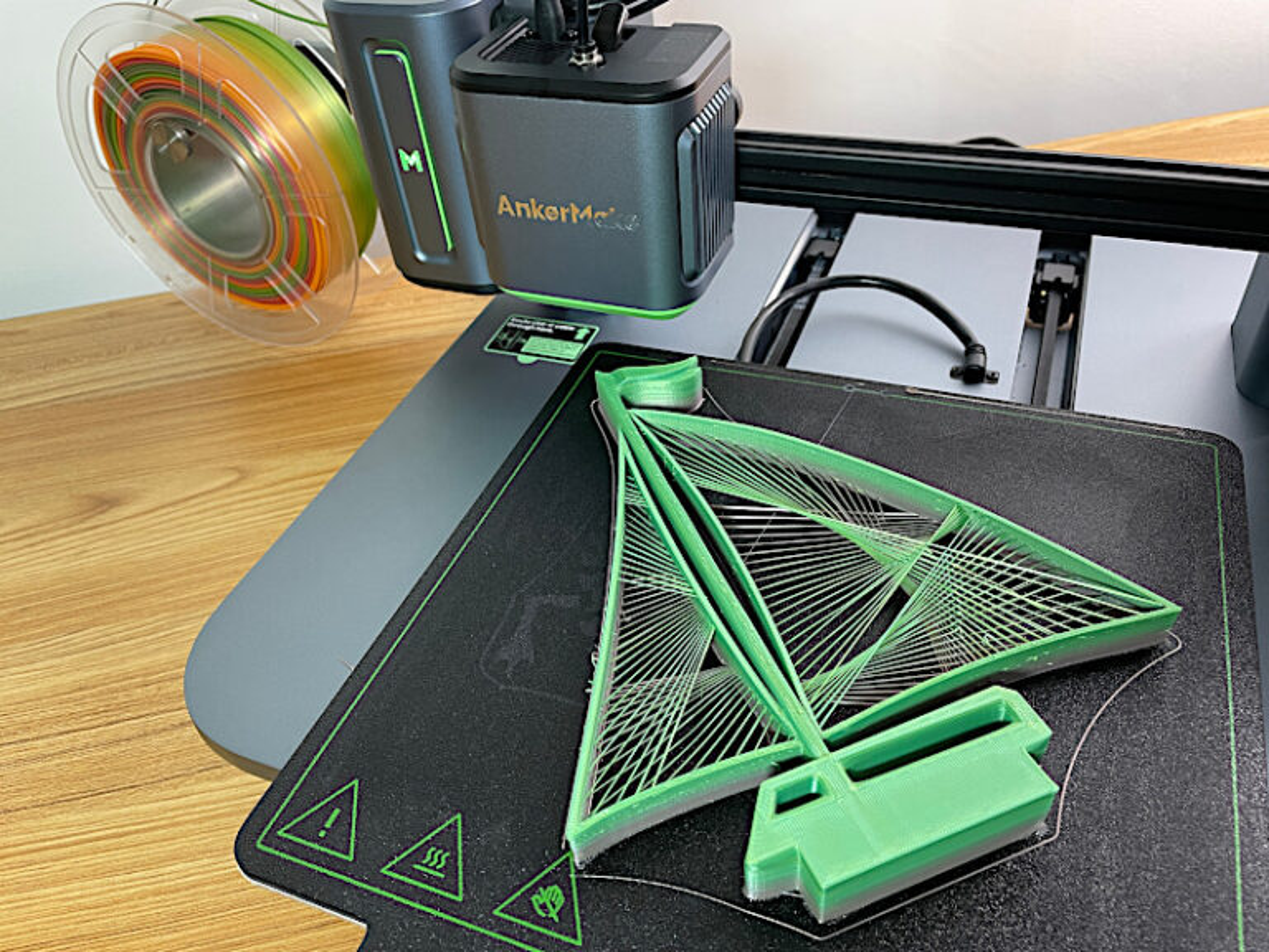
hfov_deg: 67.3
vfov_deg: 53.1
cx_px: 634
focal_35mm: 26
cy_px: 476
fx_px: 953
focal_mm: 4.2
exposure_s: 1/50
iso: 80
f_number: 1.6
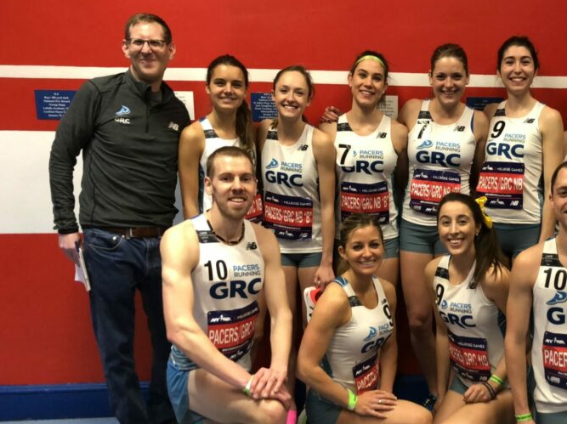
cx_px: 421
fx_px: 704
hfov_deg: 42.6
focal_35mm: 43
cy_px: 275
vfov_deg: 33.3
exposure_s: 1/60
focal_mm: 3.99
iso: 160
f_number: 1.8
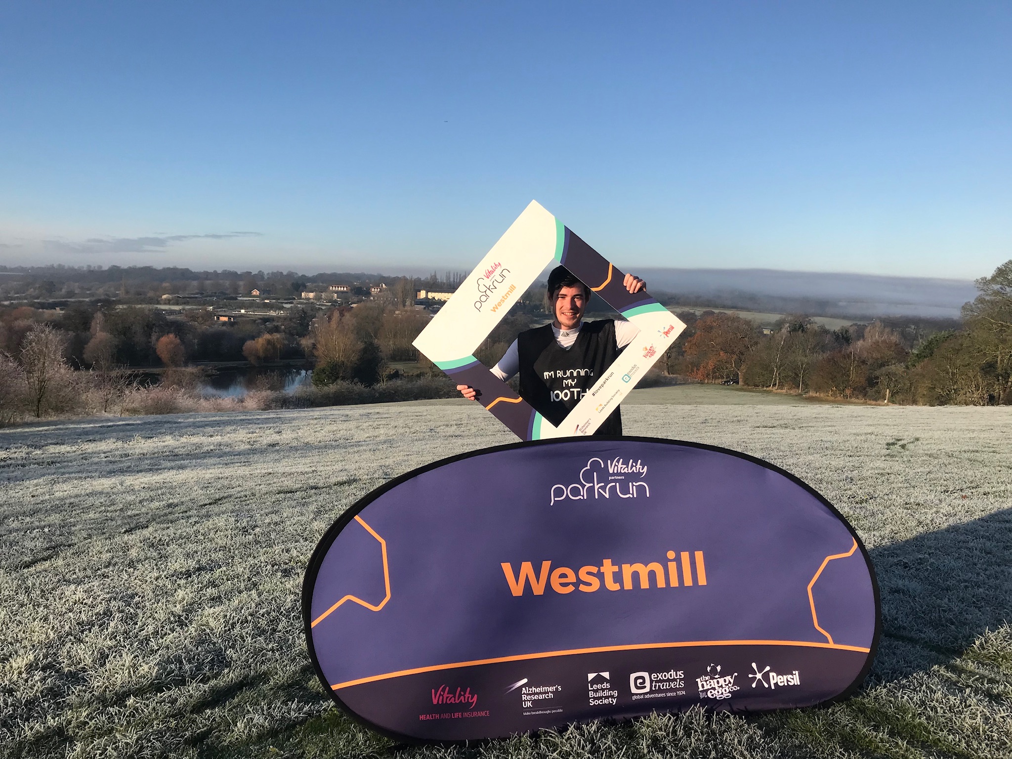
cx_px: 506
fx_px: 819
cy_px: 380
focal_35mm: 28
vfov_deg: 49.7
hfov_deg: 63.4
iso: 20
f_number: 1.8
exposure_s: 1/1953
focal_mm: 3.99
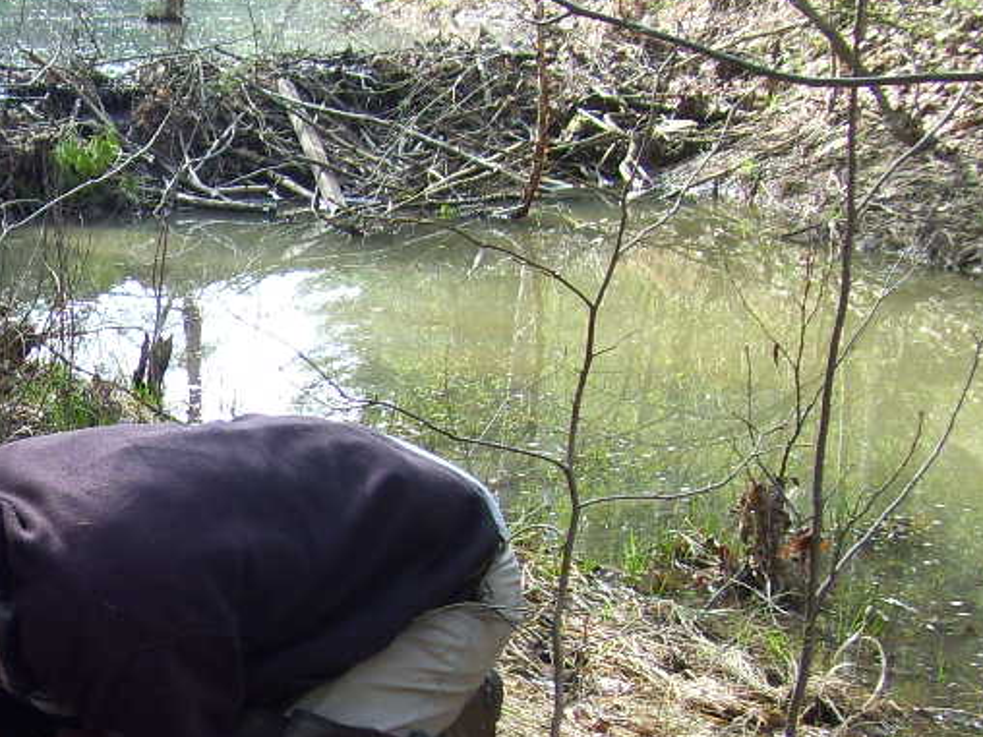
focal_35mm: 85
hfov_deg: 21.9
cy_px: 563
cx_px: -62
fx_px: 2414
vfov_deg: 17.3
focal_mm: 6
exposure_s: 1/125
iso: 80
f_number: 2.7
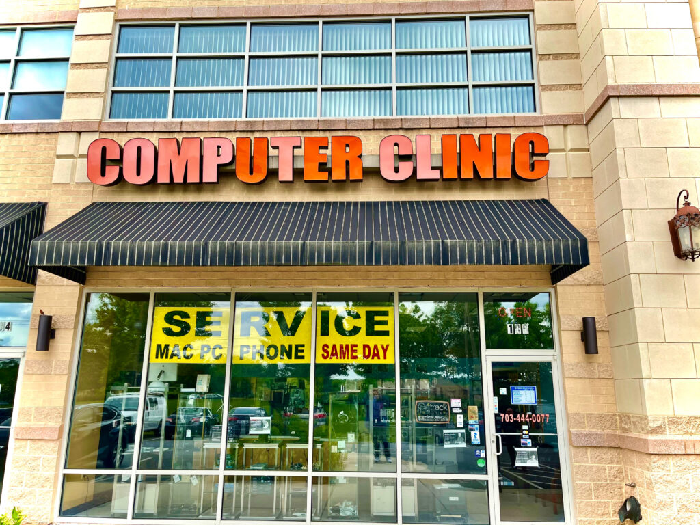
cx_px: 350
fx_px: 526
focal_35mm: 26
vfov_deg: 53.1
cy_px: 262
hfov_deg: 67.3
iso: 32
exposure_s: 1/1739
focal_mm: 5.1
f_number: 1.6
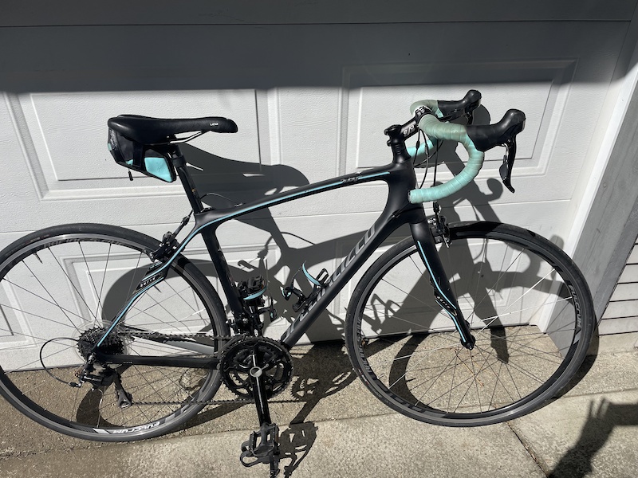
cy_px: 239
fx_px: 479
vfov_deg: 53.1
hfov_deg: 67.3
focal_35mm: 26
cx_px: 319
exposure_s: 1/5814
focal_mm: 4.2
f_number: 1.6
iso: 32
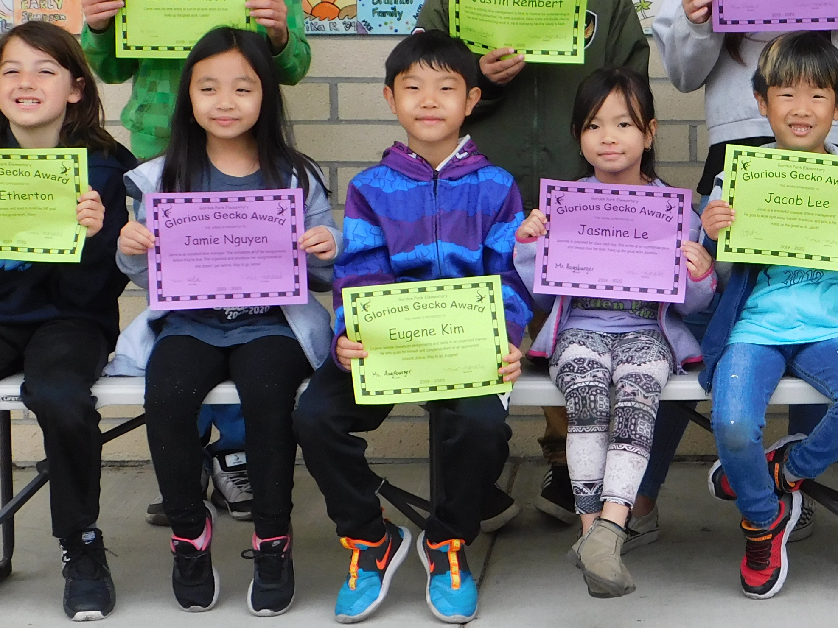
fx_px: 2542
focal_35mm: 105
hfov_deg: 18.1
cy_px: 203
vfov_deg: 14.1
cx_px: 881
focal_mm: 8
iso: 125
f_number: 3.7
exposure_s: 1/200
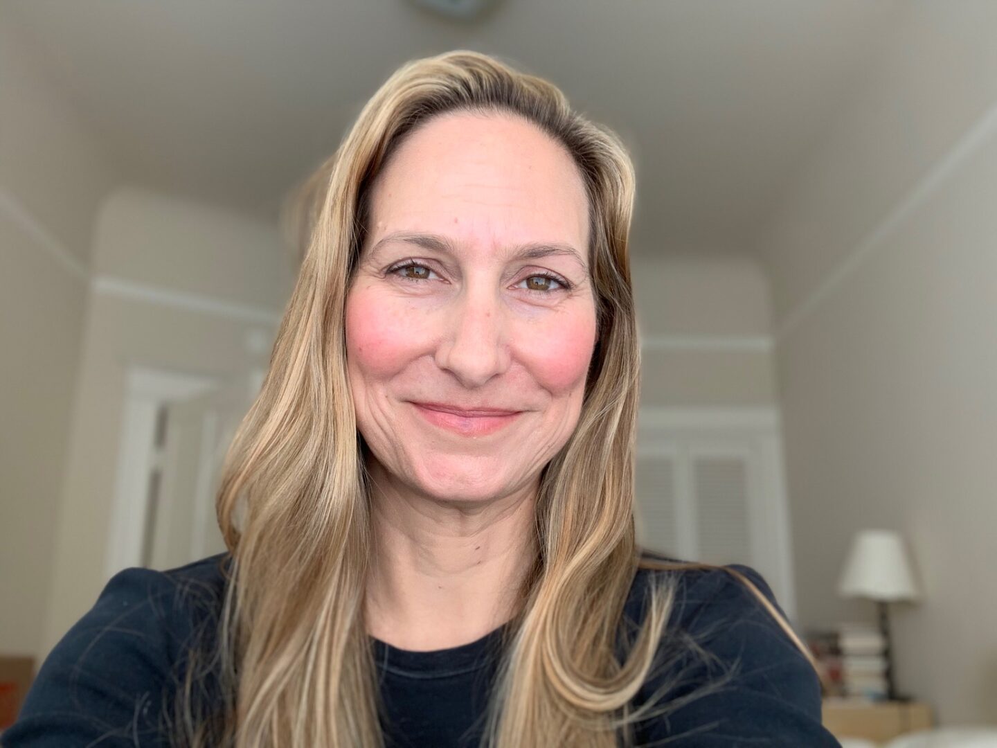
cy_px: 374
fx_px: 922
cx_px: 498
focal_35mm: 32
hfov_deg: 56.8
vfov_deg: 44.2
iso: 32
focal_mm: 2.87
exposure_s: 1/121
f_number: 2.2
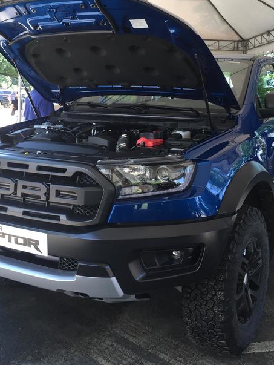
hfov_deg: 35.1
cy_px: 115
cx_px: 150
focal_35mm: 41
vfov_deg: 44.9
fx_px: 432
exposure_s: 1/120
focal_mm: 4.15
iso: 40
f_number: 2.2
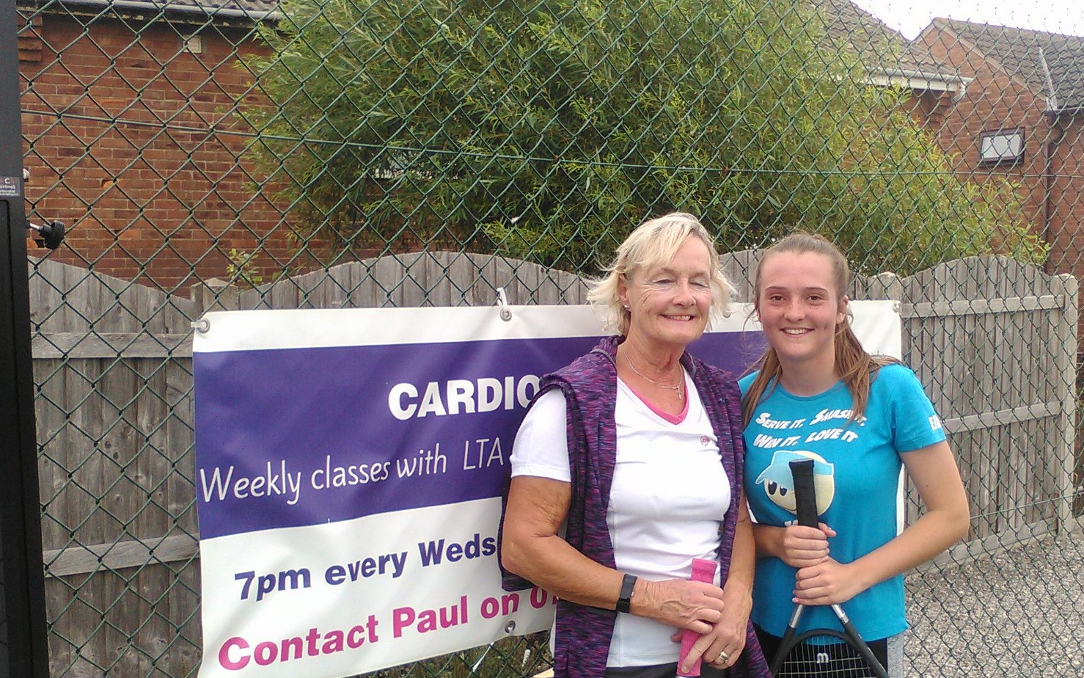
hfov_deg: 36.8
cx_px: 632
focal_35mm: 55
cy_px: 375
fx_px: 1625
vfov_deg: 23.5
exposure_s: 1/120
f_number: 2.4
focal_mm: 4.21
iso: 100
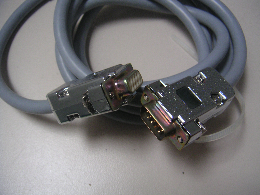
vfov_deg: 37.7
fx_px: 285
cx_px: 130
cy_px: 98
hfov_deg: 49.0
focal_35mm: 38
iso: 100
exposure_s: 1/20
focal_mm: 6
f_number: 2.8
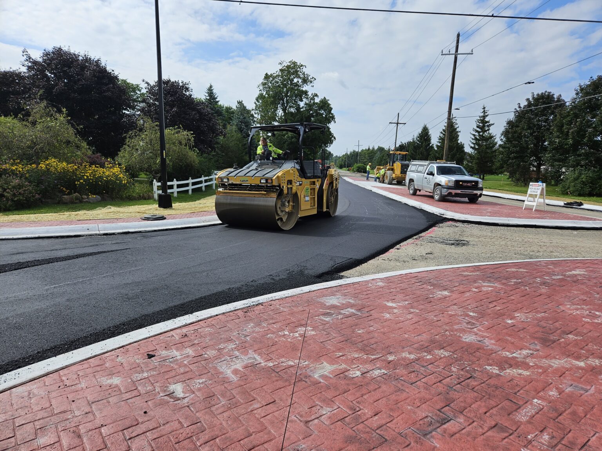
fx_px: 400
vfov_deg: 58.9
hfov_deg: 73.9
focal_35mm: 23
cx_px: 301
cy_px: 226
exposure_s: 1/2897
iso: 25
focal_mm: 5.4
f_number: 1.8
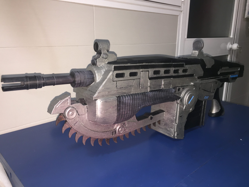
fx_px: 209
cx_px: 124
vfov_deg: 48.2
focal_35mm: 29
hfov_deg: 61.7
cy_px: 94
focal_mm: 4.15
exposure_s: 1/17
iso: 64
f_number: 2.2
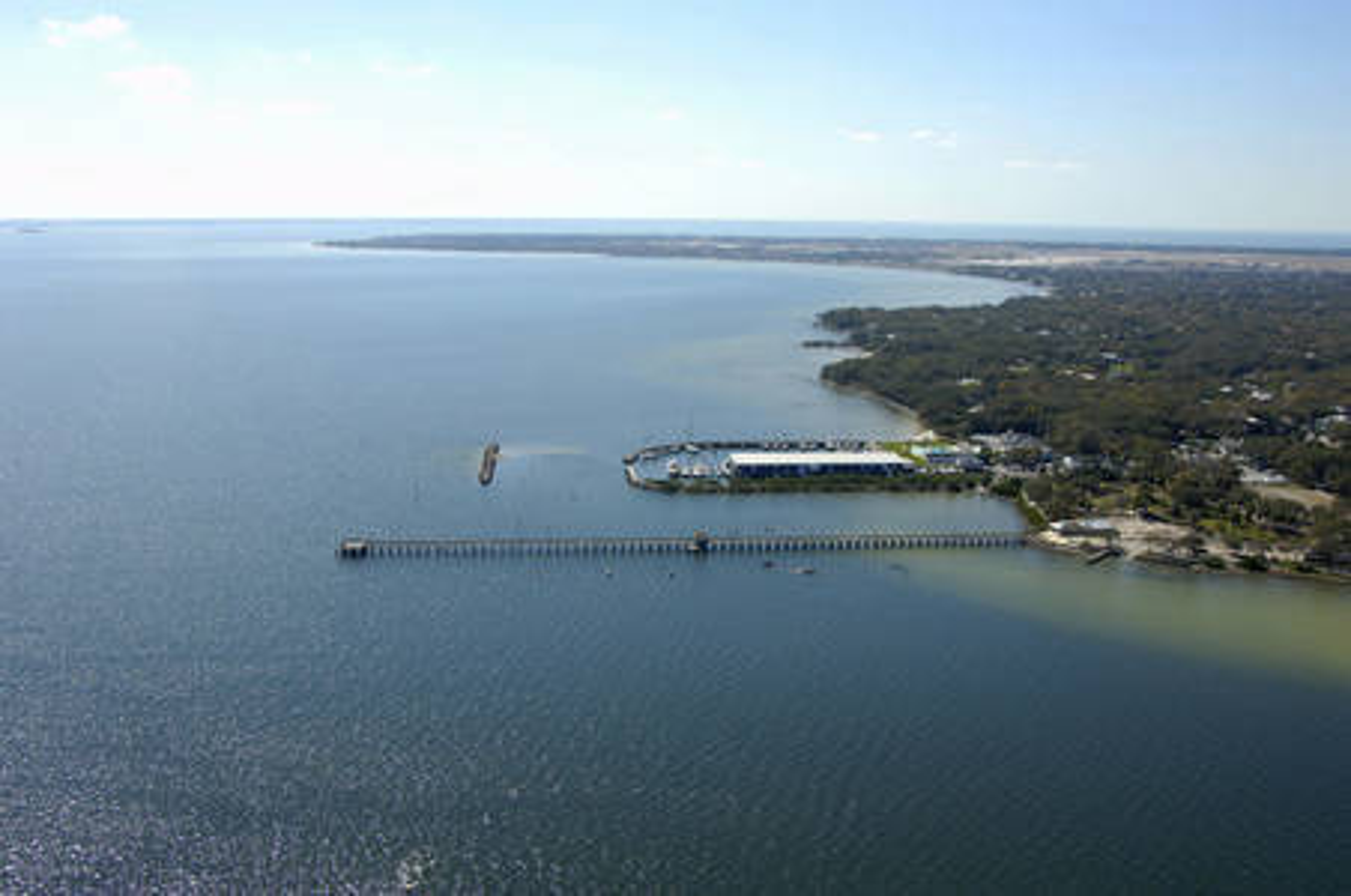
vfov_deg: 36.8
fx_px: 1349
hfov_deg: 53.2
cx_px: 676
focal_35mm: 36
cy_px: 448
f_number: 8
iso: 400
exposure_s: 1/1000
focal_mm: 24
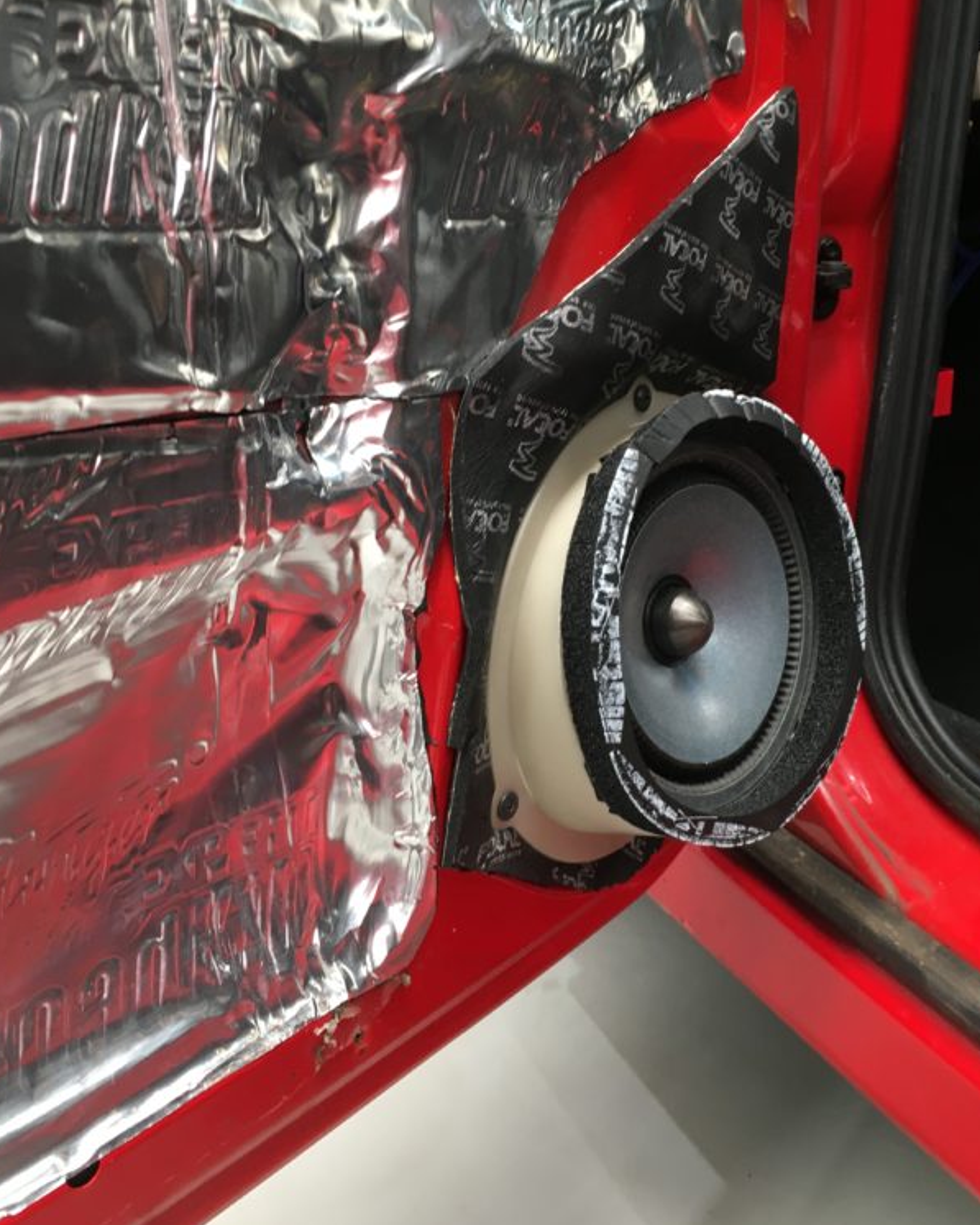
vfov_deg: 54.1
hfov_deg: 44.5
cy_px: 544
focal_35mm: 33
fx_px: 1196
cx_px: 516
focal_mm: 4.15
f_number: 2.2
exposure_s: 1/33
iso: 100
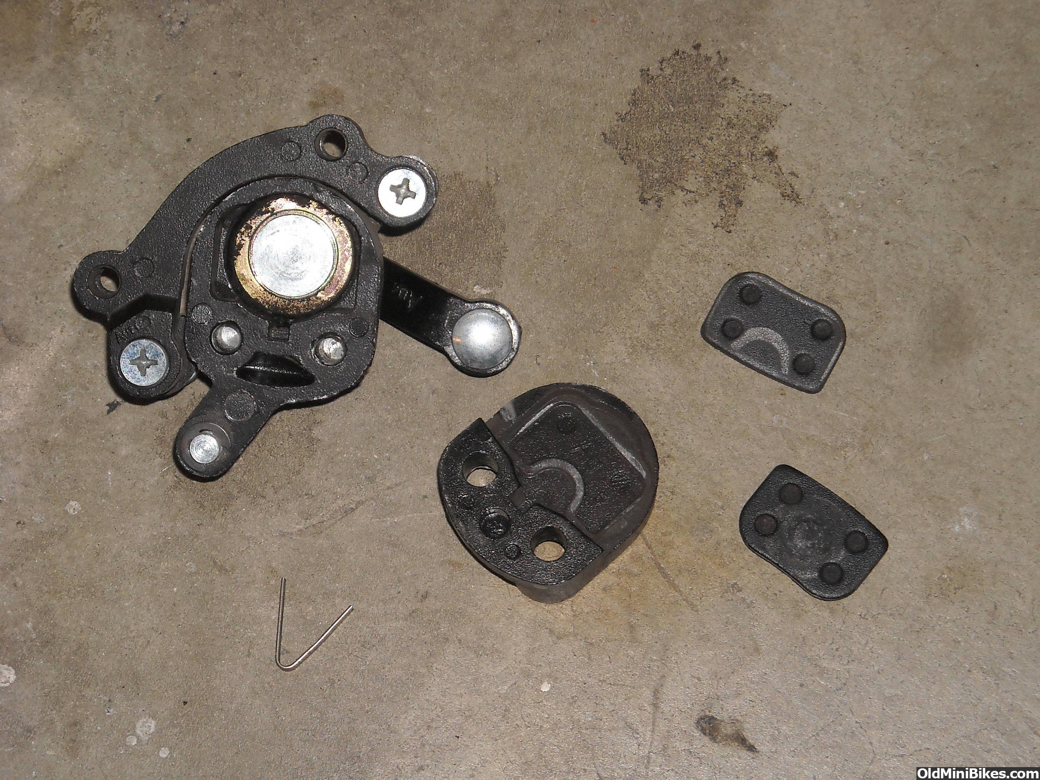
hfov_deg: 18.7
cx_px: 520
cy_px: 390
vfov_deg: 14.1
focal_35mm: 105
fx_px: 3155
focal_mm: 17.1
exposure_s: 1/125
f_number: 4.7
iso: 200
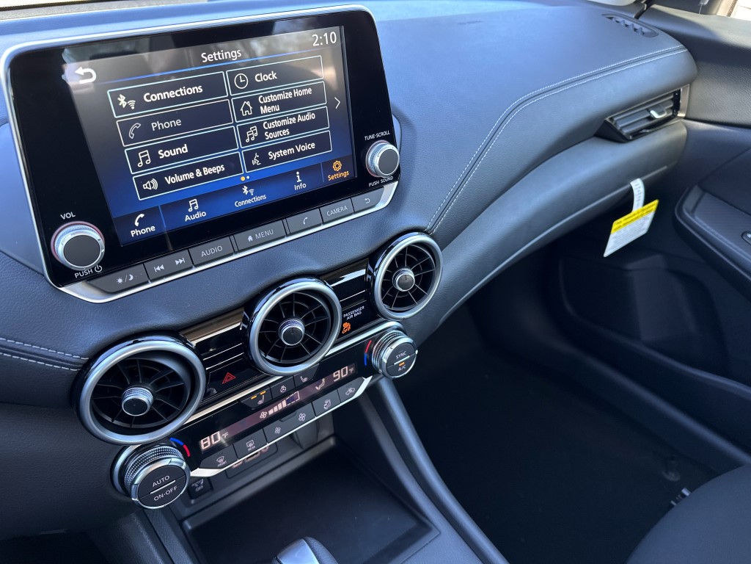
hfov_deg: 71.6
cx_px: 376
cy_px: 282
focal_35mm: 24
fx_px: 521
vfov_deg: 56.8
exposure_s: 1/121
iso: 160
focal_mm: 6.86
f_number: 1.78
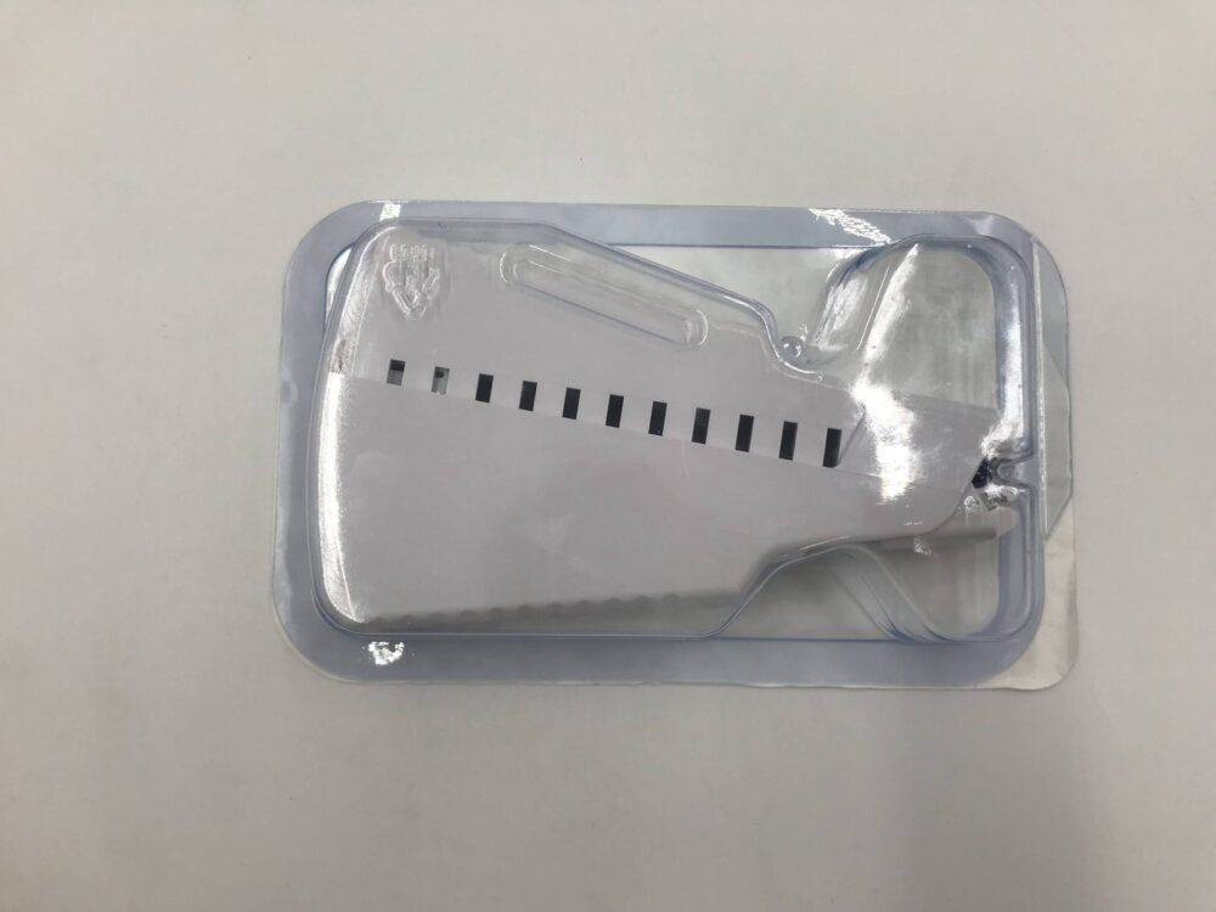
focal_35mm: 28
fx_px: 984
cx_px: 608
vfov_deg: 49.7
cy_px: 456
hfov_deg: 63.4
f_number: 1.8
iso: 20
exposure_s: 1/185
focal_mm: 3.99
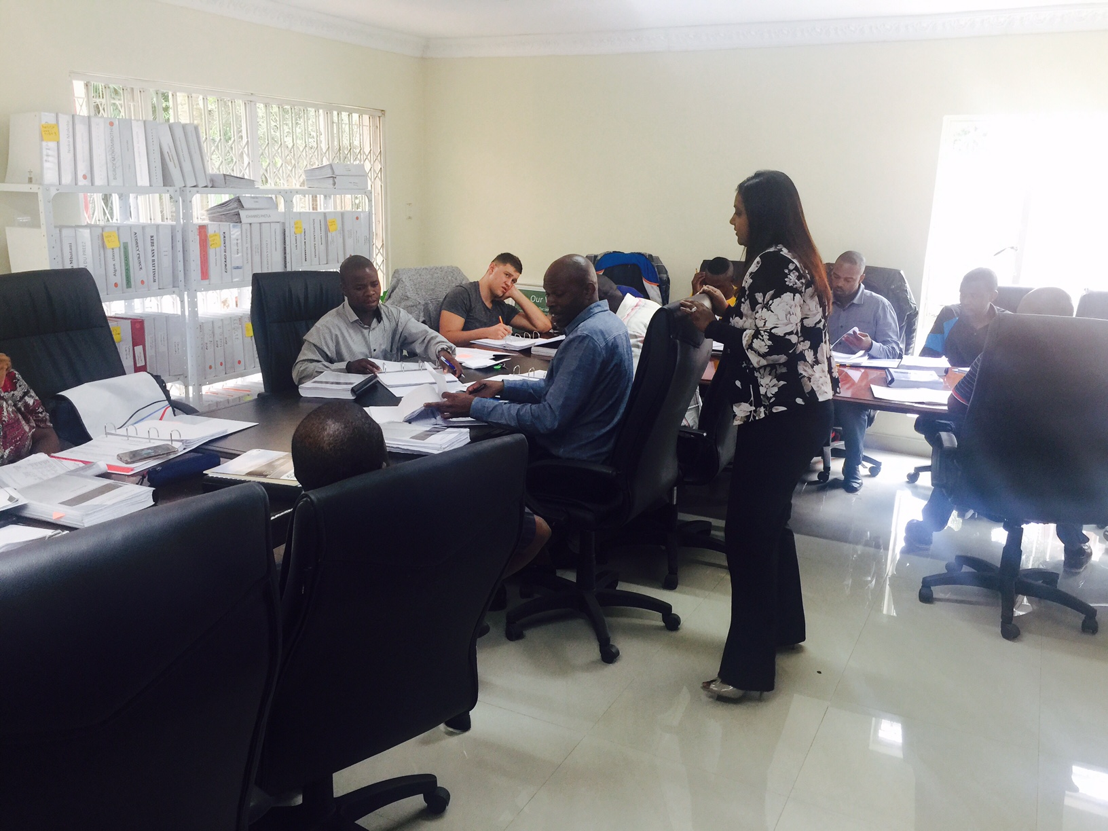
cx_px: 554
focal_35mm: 29
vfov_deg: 48.2
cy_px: 416
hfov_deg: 61.7
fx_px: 928
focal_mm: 4.15
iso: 50
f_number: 2.2
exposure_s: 1/33
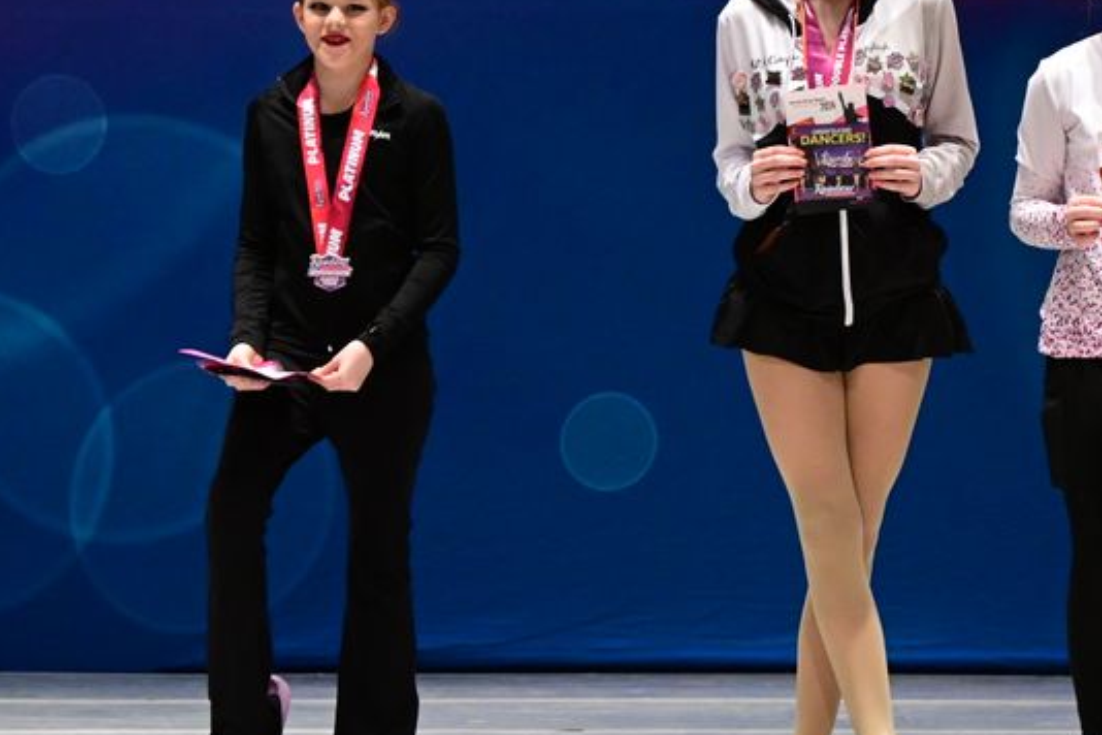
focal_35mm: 351
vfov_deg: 3.9
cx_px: 1079
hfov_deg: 5.9
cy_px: 14
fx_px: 10744
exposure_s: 1/320
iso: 4000
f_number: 6.3
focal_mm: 125
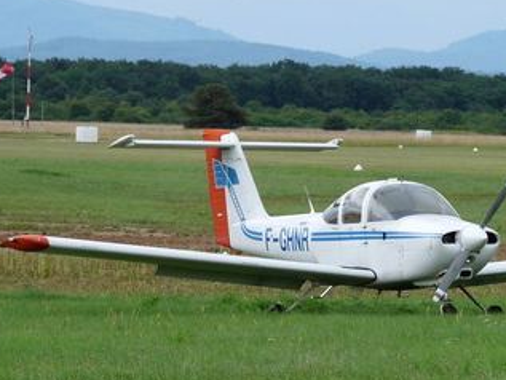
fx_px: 4986
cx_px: 351
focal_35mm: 341
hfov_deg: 5.8
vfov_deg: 4.4
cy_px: 262
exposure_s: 1/200
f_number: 4
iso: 100
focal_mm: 32
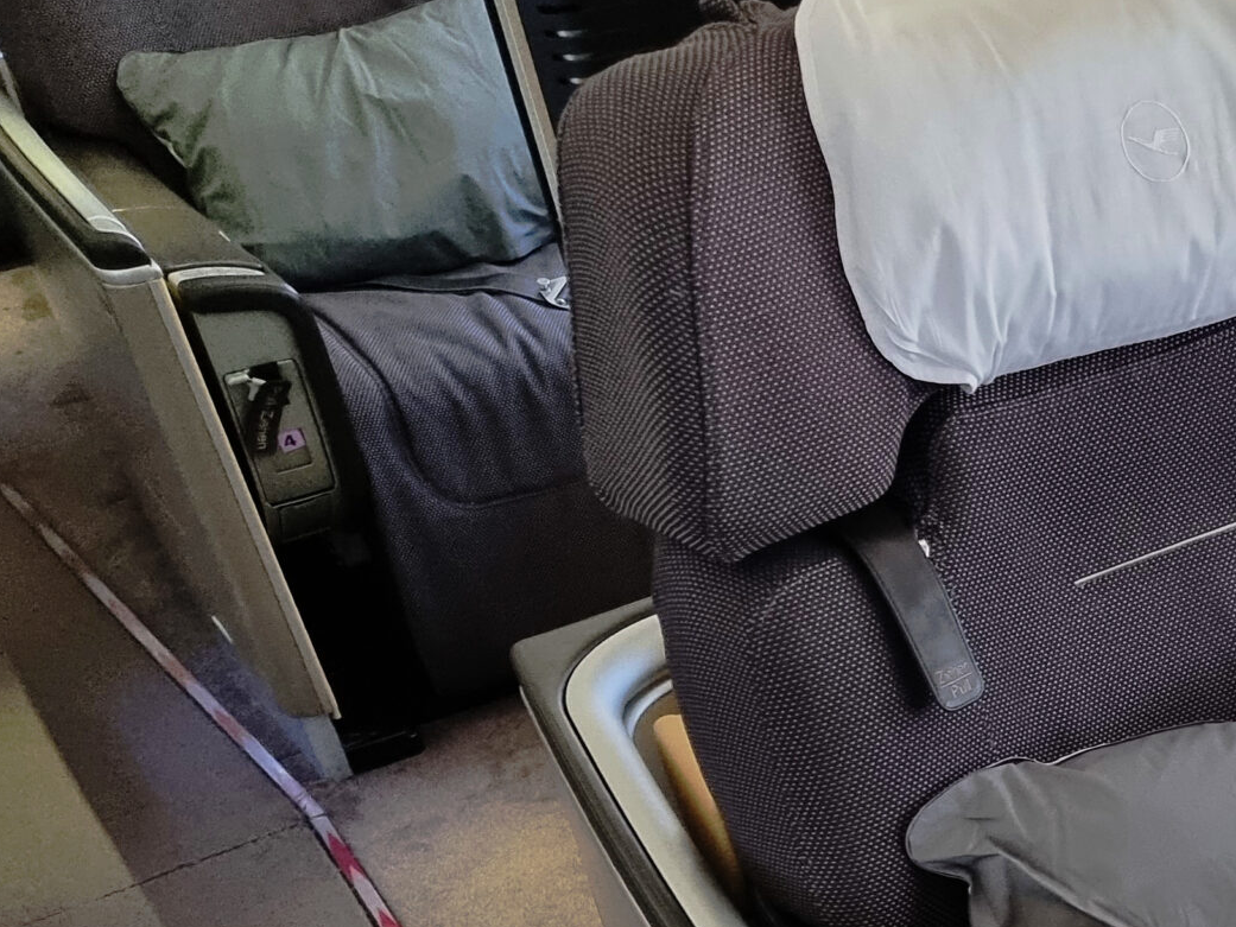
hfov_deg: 28.4
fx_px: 2107
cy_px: 1020
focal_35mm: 59
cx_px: 1494
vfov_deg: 23.3
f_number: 1.8
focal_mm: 6.7
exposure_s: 1/33
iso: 80
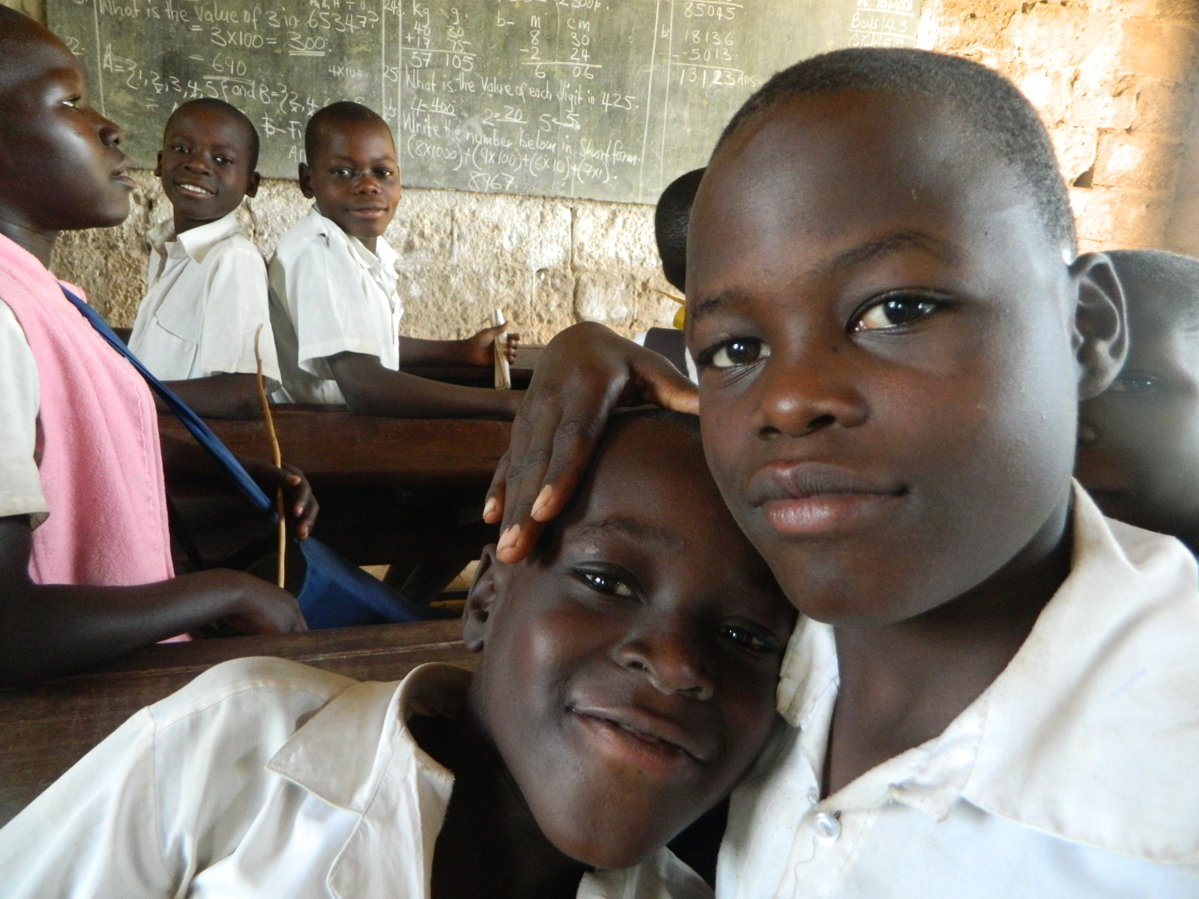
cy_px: 450
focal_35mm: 25
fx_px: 866
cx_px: 600
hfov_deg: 69.4
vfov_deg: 54.9
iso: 400
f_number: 3.1
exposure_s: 1/40
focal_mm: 4.5
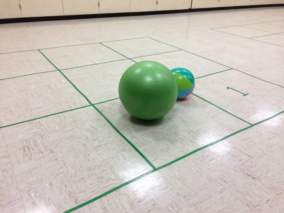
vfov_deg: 48.2
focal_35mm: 29
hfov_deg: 61.7
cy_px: 106
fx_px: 238
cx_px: 142
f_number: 2.2
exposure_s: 1/30
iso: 50
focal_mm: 4.15
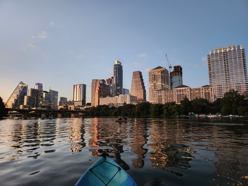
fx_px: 165
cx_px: 124
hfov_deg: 73.9
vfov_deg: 58.9
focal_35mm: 23
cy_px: 93
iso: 800
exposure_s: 1/60
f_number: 1.8
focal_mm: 5.4
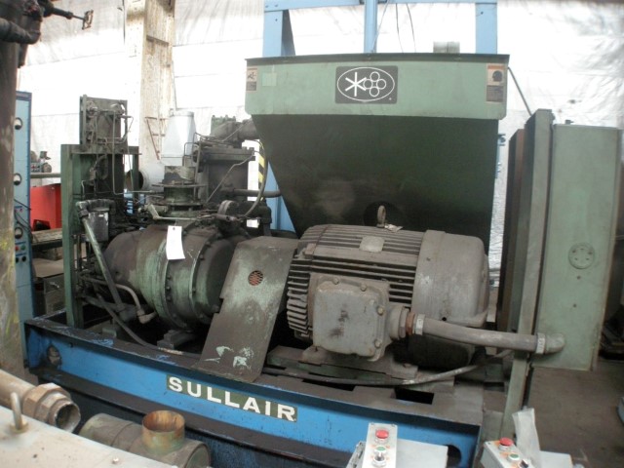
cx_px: 312
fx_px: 631
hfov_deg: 52.6
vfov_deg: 40.7
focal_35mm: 35
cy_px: 234
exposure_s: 1/10
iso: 400
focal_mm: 7.5
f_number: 2.7
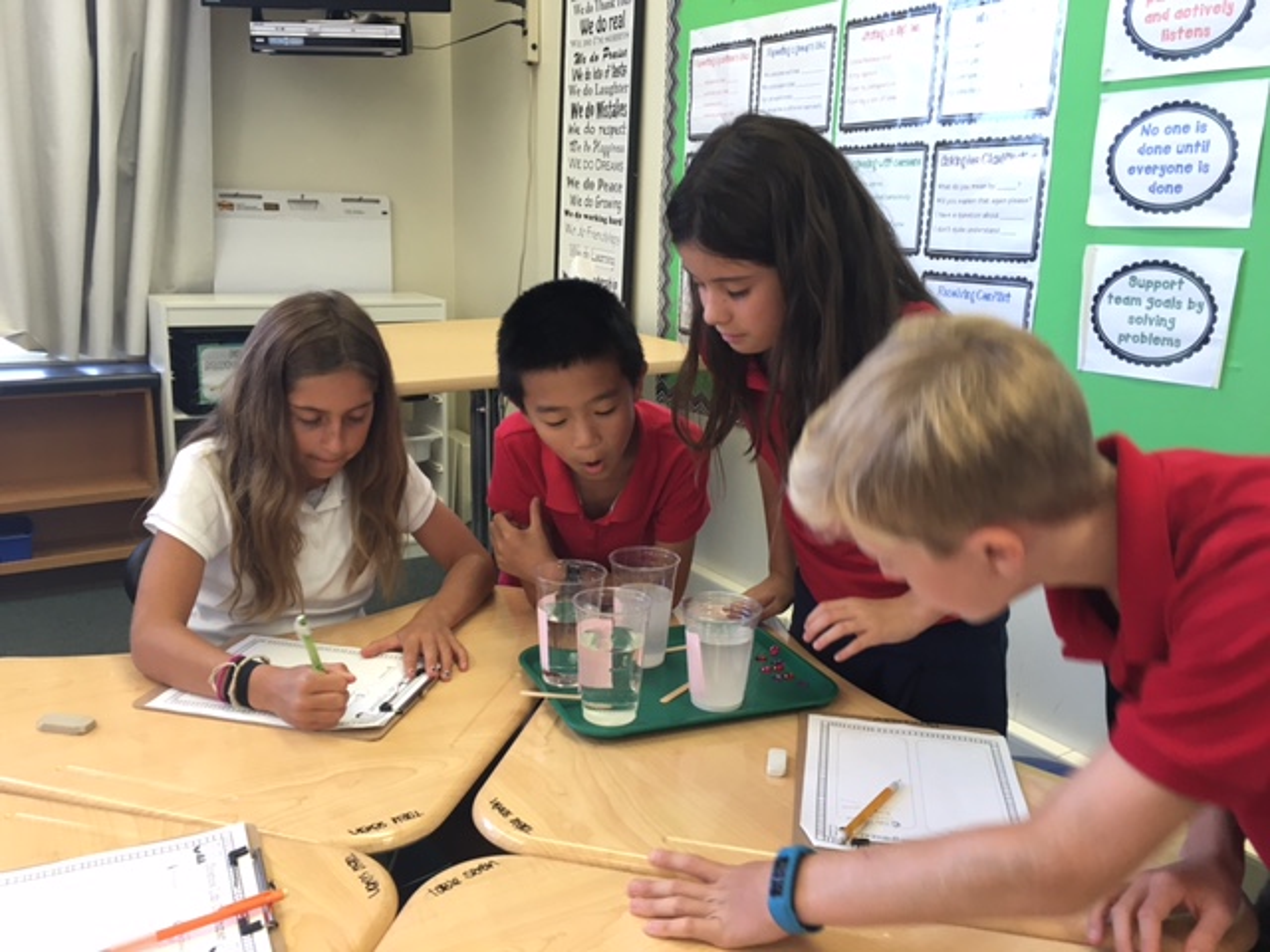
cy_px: 476
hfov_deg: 61.7
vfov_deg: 48.2
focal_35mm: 29
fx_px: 1064
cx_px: 635
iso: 64
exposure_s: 1/30
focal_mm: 4.15
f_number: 2.2
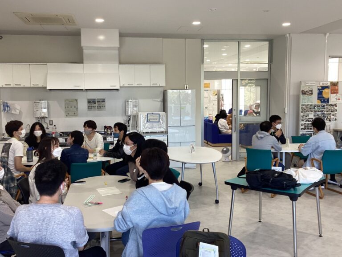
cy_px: 128
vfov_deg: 45.5
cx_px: 171
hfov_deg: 58.3
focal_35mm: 31
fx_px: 306
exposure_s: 1/60
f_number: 2.4
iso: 50
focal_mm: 3.3
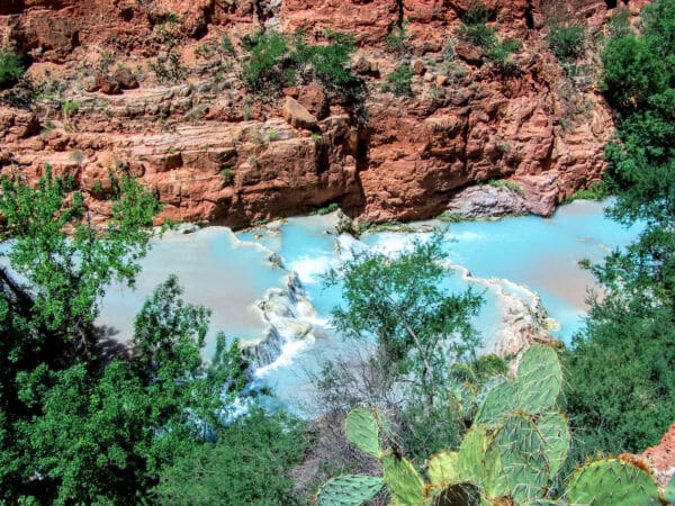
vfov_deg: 37.7
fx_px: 741
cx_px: 338
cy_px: 253
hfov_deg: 49.0
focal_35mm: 38
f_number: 5.6
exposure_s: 1/500
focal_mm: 6.3
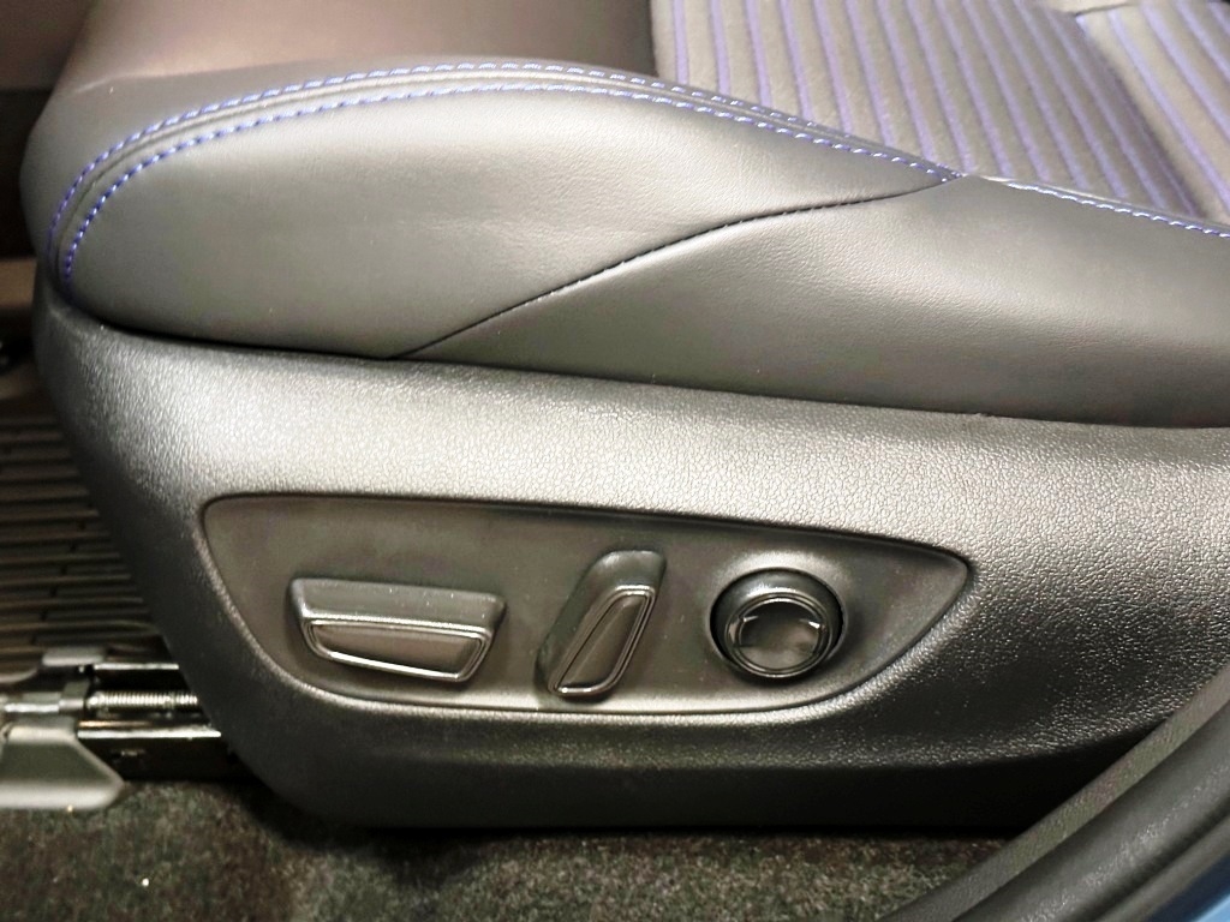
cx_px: 615
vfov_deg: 30.3
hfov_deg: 39.7
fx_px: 1706
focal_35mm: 48
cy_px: 461
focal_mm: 6.86
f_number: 1.78
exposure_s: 1/24
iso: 640
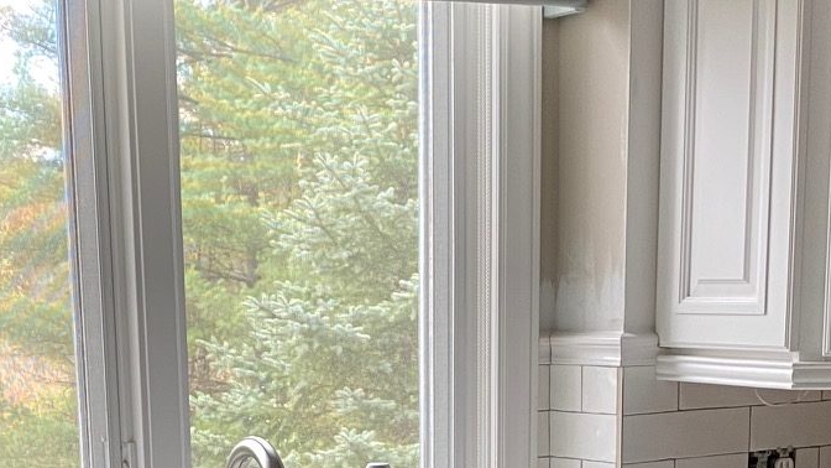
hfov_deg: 25.0
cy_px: 733
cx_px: 366
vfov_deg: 13.3
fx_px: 1873
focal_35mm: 85
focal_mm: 4.25
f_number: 1.8
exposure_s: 1/72
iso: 125
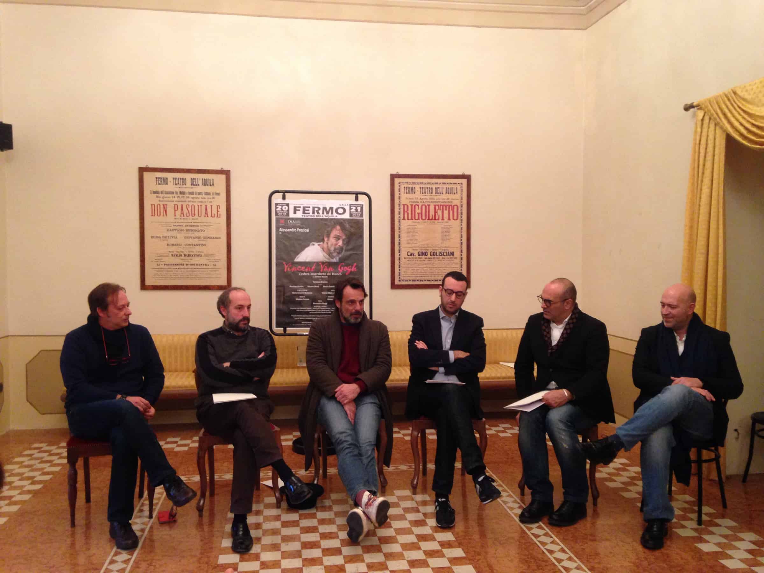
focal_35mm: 33
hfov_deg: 55.4
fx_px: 728
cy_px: 286
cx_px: 382
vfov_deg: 42.9
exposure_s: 1/20
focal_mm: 4.12
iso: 250
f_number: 2.4
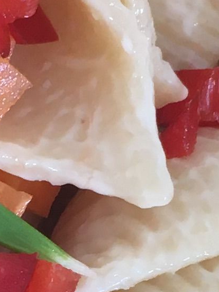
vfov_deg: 9.2
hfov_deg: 7.0
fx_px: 1788
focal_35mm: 212
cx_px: -10
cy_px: 387
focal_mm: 4.15
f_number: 2.2
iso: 25
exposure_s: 1/33
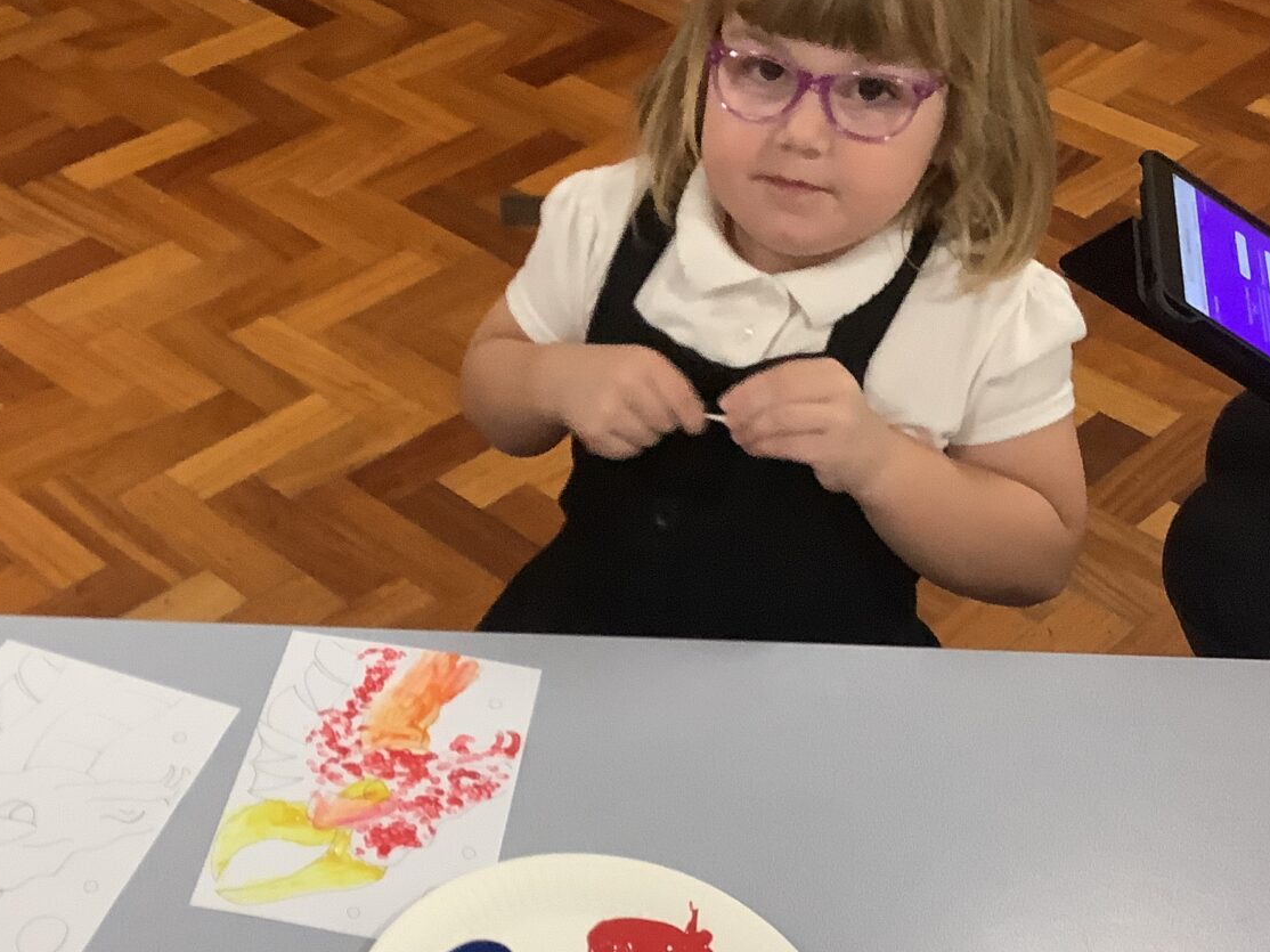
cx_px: 402
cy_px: 587
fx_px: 2091
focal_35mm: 57
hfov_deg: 33.4
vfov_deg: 25.6
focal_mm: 3.3
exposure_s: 1/60
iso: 200
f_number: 2.4
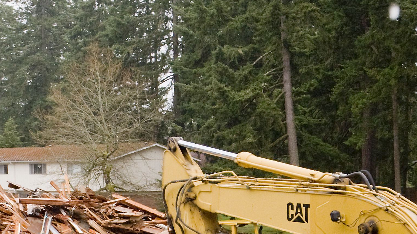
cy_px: 373
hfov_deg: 20.8
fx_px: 1128
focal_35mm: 102
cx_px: 107
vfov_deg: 11.3
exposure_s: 1/640
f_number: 8
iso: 1600
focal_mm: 35
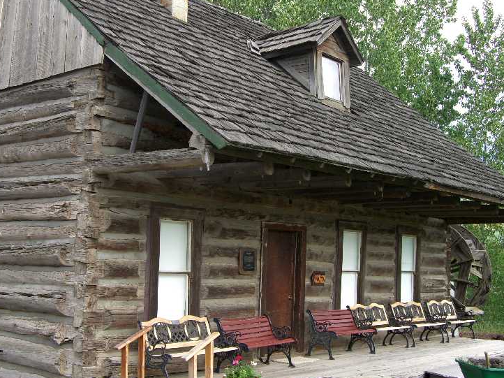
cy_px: 184
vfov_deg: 28.5
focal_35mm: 51
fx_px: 742
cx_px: 228
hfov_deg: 37.5
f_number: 3.1
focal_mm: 9.6
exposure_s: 1/200
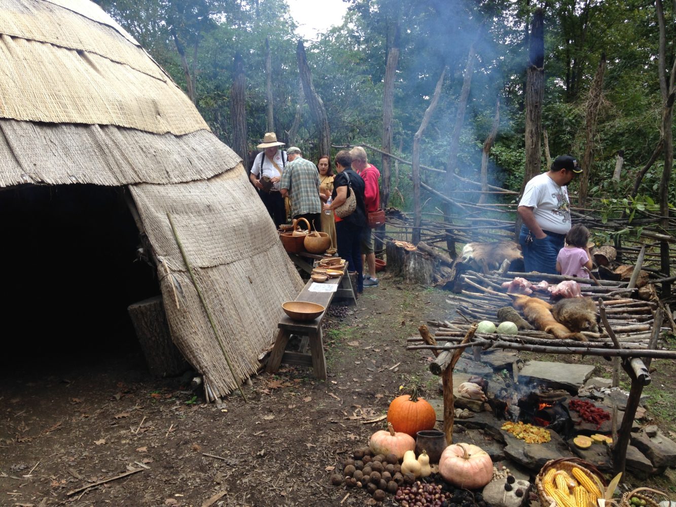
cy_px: 254
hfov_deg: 55.3
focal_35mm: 33
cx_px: 338
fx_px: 644
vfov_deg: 43.0
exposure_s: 1/182
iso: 50
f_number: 2.4
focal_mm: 4.12
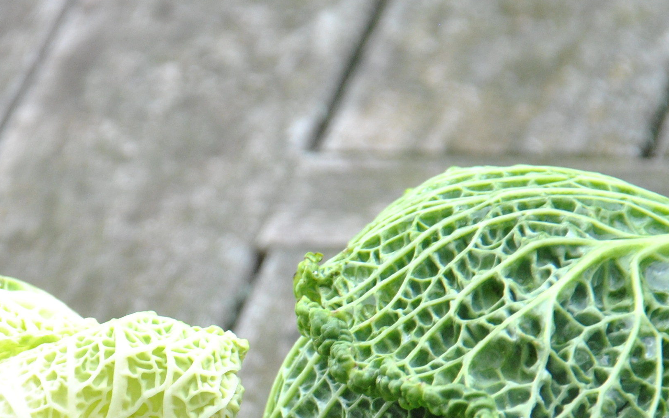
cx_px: 114
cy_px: 445
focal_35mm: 492
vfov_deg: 2.7
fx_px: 8974
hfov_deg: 4.3
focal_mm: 135
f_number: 6
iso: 400
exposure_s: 1/200
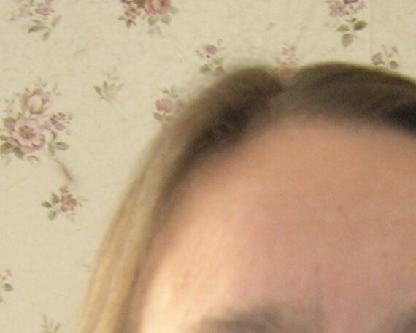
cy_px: 534
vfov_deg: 10.0
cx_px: 274
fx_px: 1834
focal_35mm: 149
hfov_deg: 12.9
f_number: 2.9
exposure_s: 1/29.2
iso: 113
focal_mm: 5.7
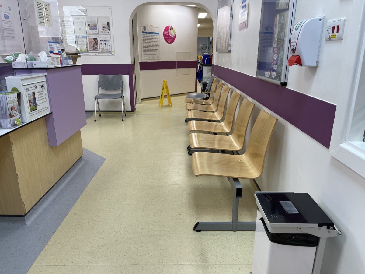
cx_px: 182
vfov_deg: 53.1
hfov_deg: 67.3
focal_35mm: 26
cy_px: 137
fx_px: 274
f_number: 1.6
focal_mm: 5.1
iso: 100
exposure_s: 1/100
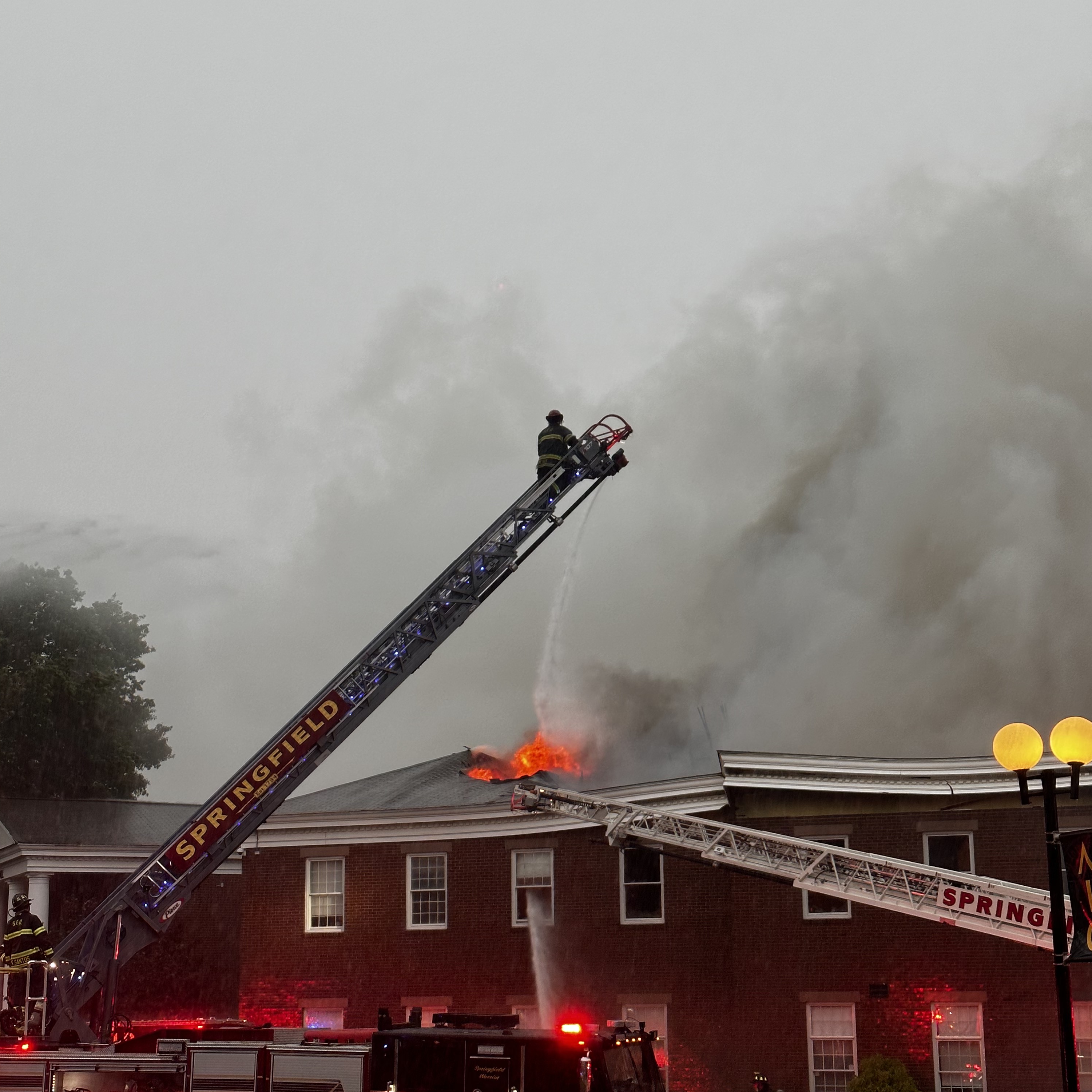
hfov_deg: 30.0
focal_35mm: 57
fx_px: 2034
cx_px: 545
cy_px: 647
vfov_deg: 30.0
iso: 64
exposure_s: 1/56
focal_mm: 6.86
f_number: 1.78
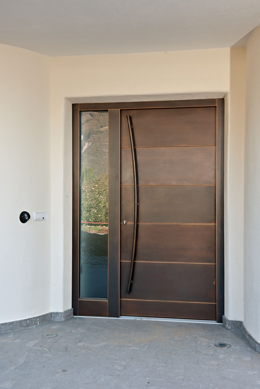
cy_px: 194
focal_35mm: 48
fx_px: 520
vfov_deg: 41.1
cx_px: 130
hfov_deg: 28.1
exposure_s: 1/8
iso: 100
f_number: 11
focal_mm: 48
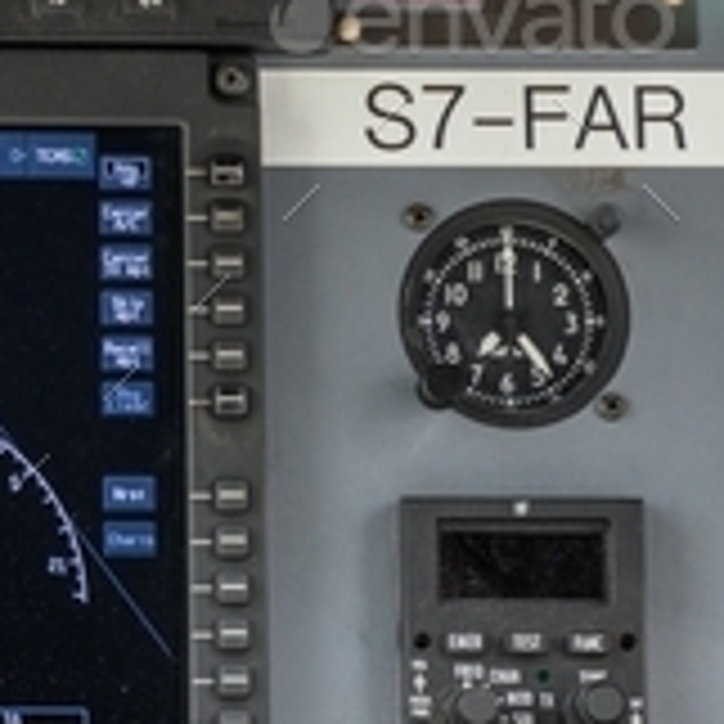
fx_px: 11595
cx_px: -216
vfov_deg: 3.6
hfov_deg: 3.6
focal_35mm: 490
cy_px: 232
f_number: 5.6
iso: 500
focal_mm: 105
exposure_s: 1/200
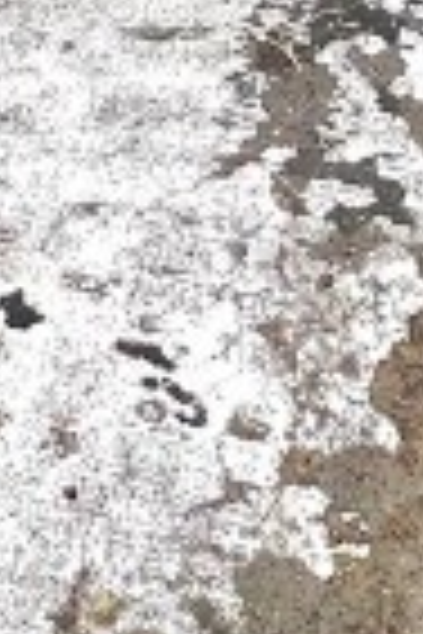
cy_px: -953
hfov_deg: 13.8
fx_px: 1727
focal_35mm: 98
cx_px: 27
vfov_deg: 13.7
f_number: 1.8
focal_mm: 1.57
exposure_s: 1/1815
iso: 32
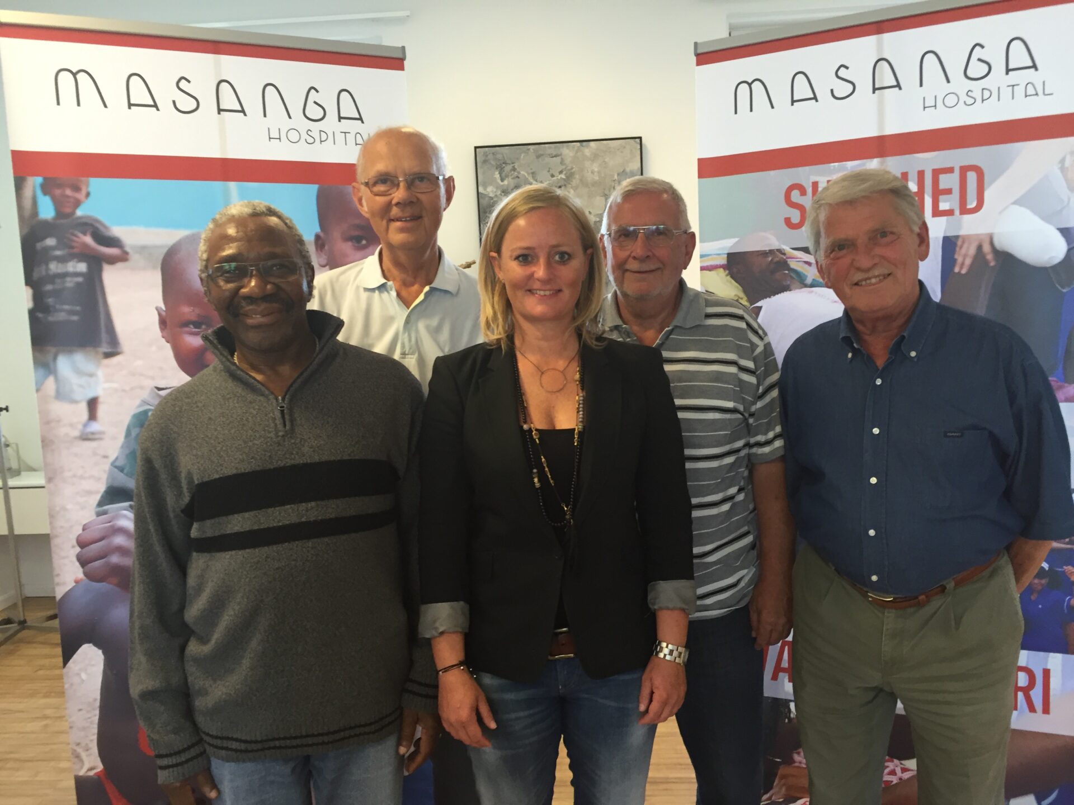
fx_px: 900
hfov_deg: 61.7
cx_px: 537
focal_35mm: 29
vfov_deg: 48.2
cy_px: 402
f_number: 2.2
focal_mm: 4.15
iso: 125
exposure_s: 1/33
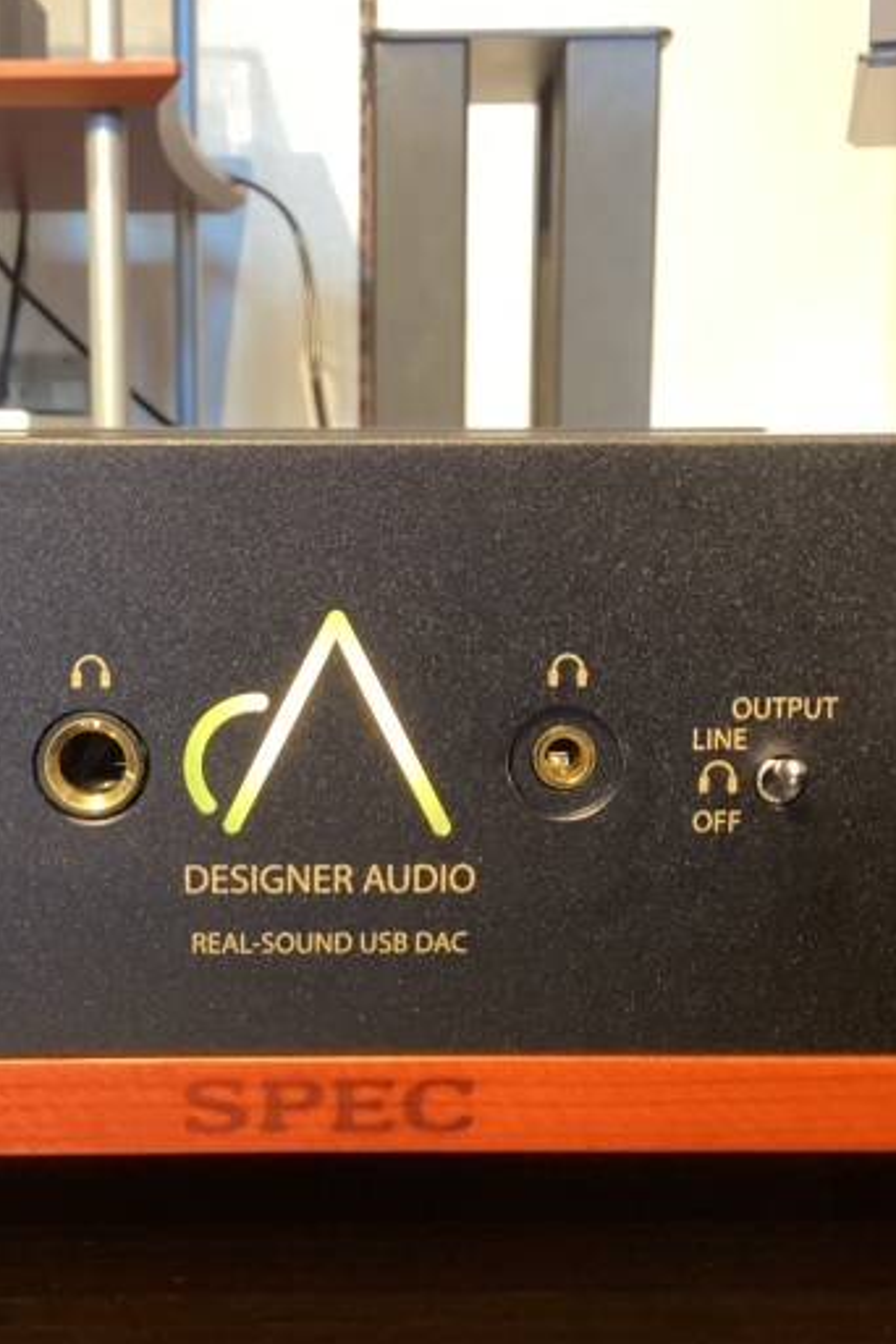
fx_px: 1643
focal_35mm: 44
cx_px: 351
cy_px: 672
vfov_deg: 44.5
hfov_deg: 30.4
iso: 400
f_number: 2.4
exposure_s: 1/25
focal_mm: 3.3
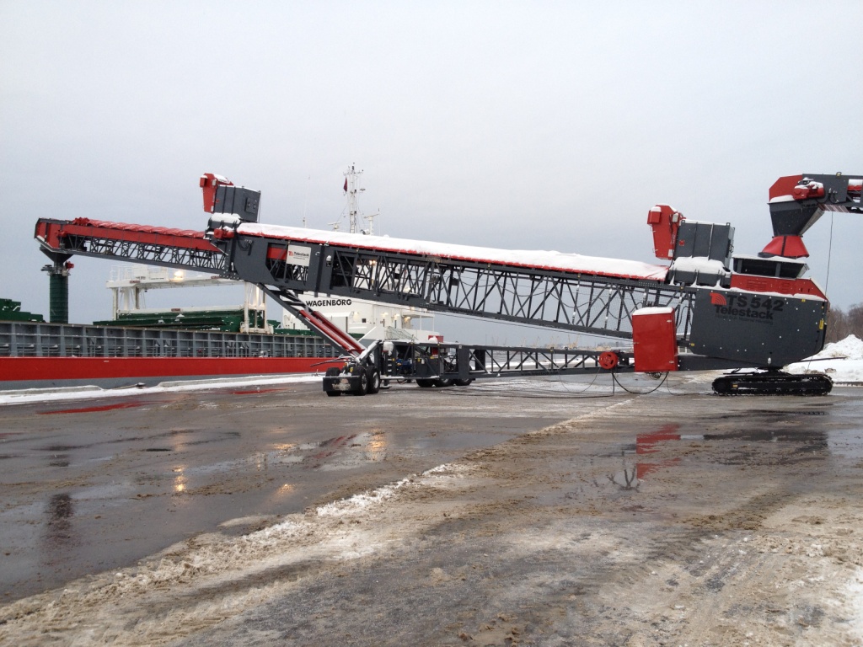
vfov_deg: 40.7
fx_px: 873
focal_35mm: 35
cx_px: 432
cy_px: 324
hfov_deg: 52.6
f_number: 2.4
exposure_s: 1/141
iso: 64
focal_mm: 4.28
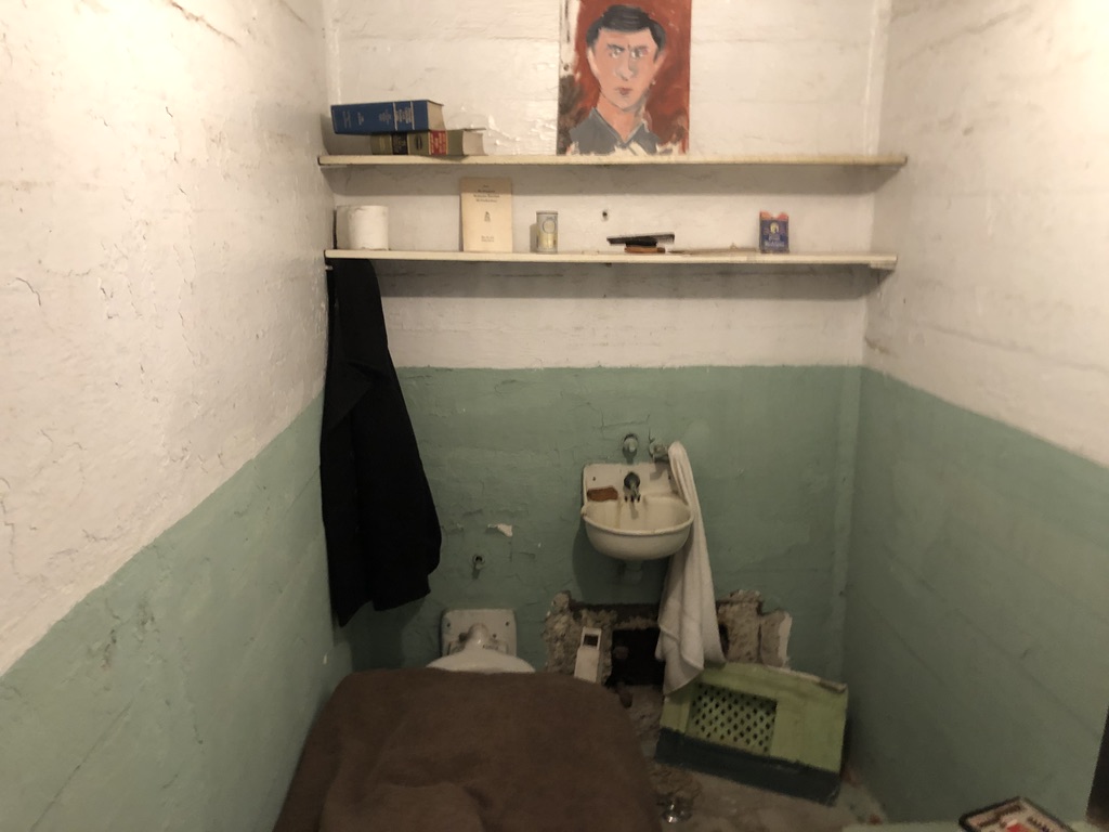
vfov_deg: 49.7
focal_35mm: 28
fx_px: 897
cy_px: 416
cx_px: 554
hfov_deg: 63.4
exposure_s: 1/7
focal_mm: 4
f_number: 1.8
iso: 80
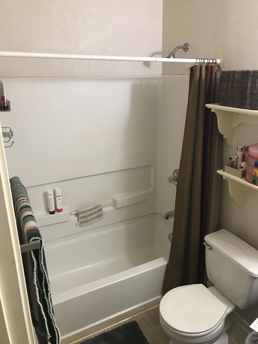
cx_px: 129
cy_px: 172
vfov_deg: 63.4
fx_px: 278
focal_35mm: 28
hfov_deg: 49.7
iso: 64
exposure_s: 1/15
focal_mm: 3.99
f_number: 1.8
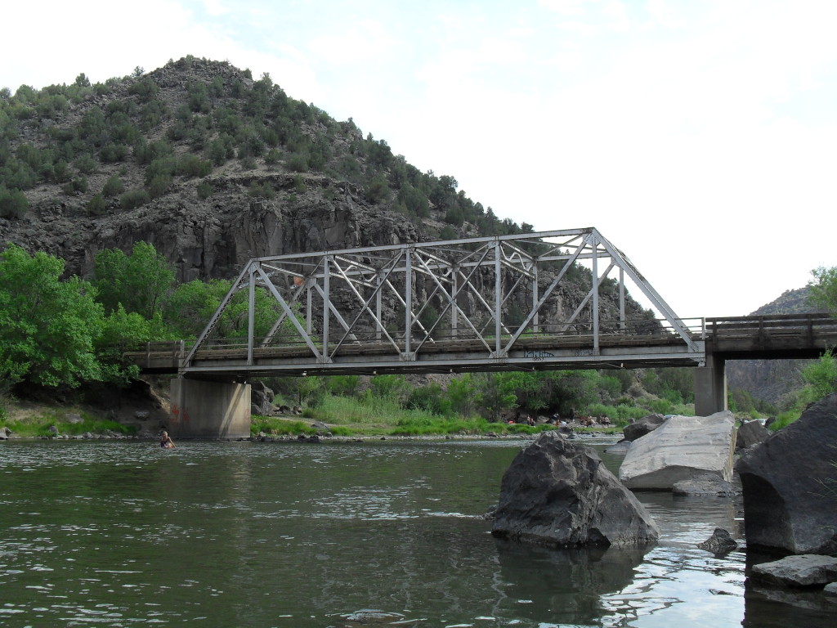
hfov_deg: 52.6
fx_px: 846
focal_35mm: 35
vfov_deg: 40.7
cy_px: 314
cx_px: 418
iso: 100
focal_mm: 6.3
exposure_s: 1/500
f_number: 3.2
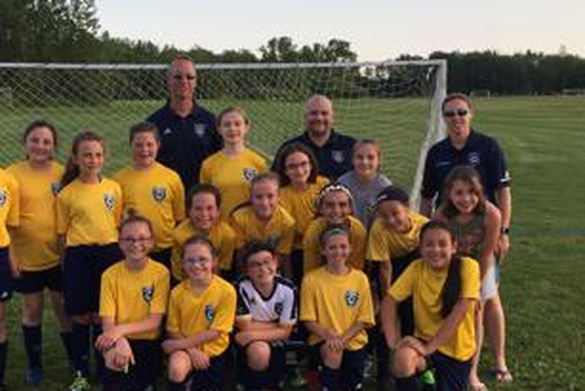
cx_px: 261
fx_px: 878
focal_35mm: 54
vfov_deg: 25.0
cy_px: 257
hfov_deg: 36.8
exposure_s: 1/527
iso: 32
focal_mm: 4.15
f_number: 2.2
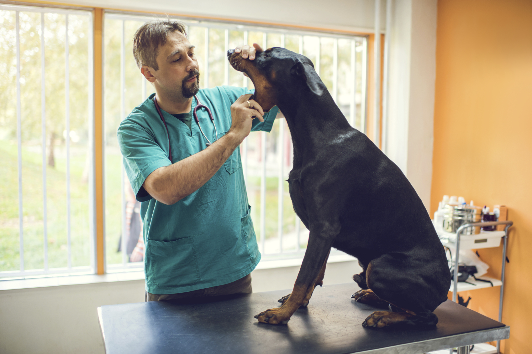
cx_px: 266
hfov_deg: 54.4
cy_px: 177
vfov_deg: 37.8
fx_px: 517
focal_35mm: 35
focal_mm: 35
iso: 100
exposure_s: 1/100
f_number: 1.4
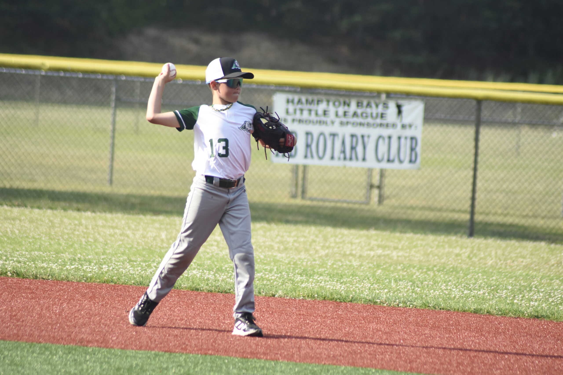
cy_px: 188
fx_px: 5630
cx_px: 282
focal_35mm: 360
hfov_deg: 5.7
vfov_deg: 3.8
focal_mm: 240
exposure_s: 1/1600
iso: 640
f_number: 5
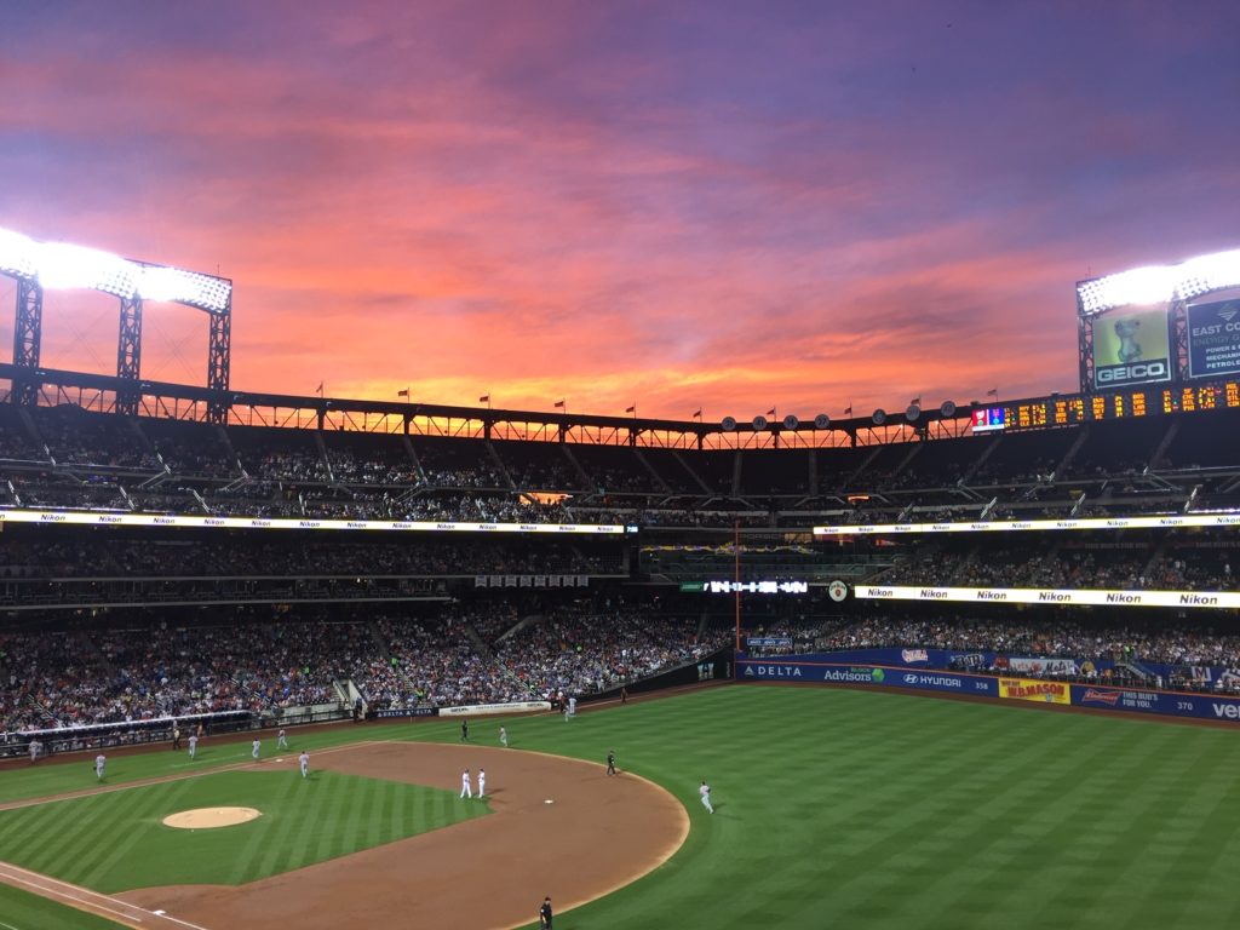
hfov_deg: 61.7
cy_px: 465
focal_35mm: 29
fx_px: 1039
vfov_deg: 48.2
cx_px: 620
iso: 32
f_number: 2.2
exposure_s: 1/60
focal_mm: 4.15
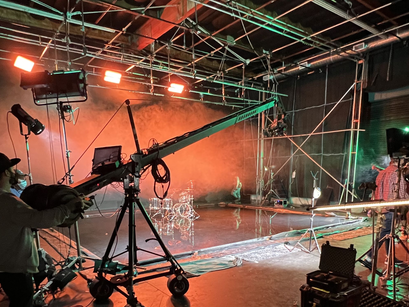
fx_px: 295
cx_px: 208
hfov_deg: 69.4
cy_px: 236
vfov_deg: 52.1
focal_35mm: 25
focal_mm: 1.57
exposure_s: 1/60
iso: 500
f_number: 1.8
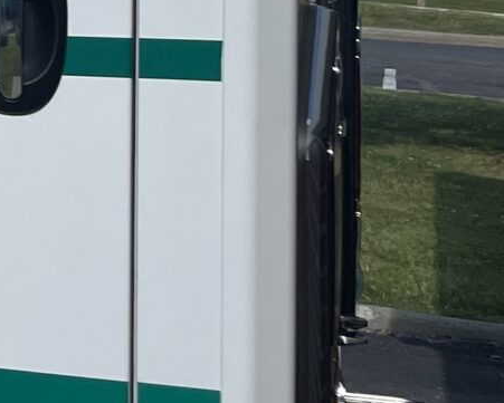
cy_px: -83
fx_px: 2148
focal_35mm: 144
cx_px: -907
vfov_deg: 10.5
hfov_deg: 10.4
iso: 32
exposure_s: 1/4292
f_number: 1.6
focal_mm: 4.2
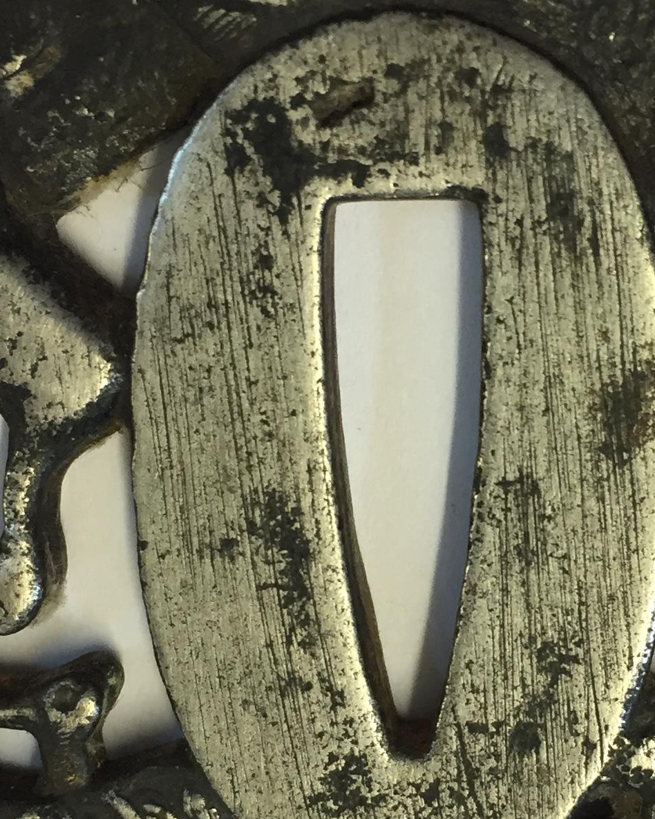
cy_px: 529
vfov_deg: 24.4
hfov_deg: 19.6
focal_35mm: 78
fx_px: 1890
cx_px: 468
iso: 40
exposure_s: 1/33
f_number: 2.2
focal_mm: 4.15
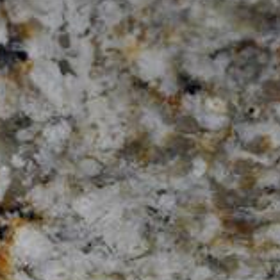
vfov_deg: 9.8
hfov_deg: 9.8
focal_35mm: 178
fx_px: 1630
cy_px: 226
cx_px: 20
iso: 800
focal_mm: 55
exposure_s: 1/50
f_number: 5.6
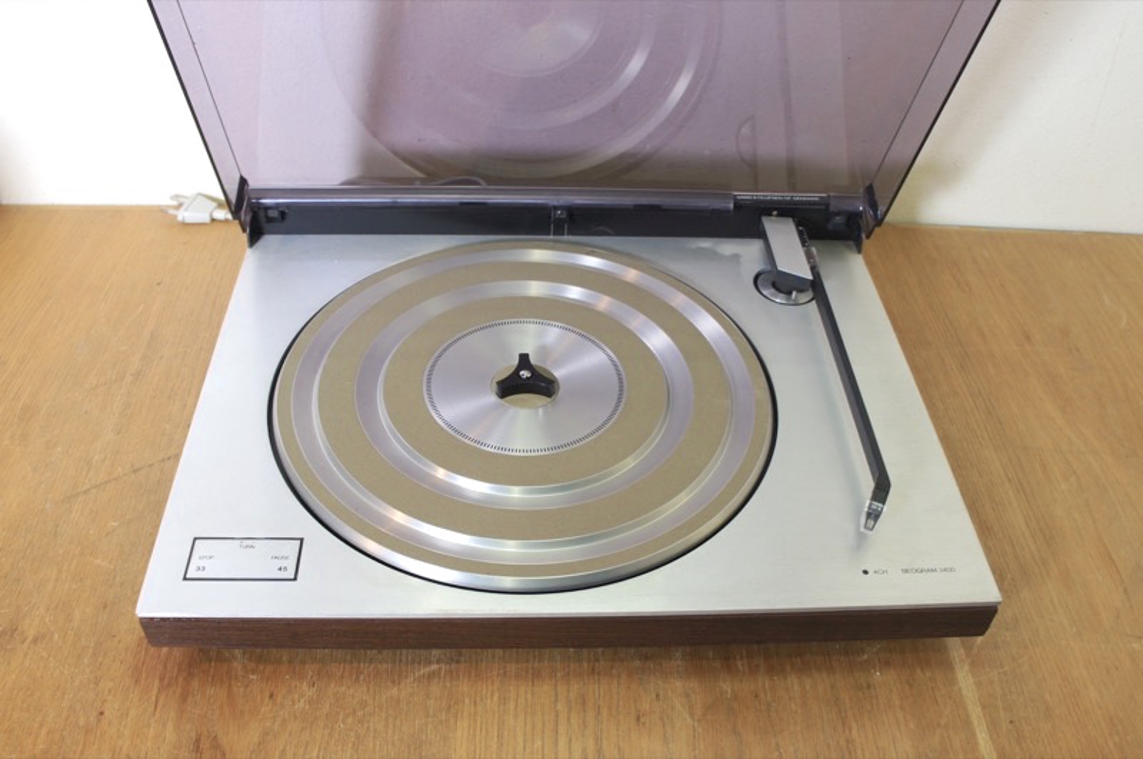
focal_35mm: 27
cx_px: 572
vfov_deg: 47.8
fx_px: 856
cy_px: 380
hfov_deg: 67.5
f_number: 4
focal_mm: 18
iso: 200
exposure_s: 1/40
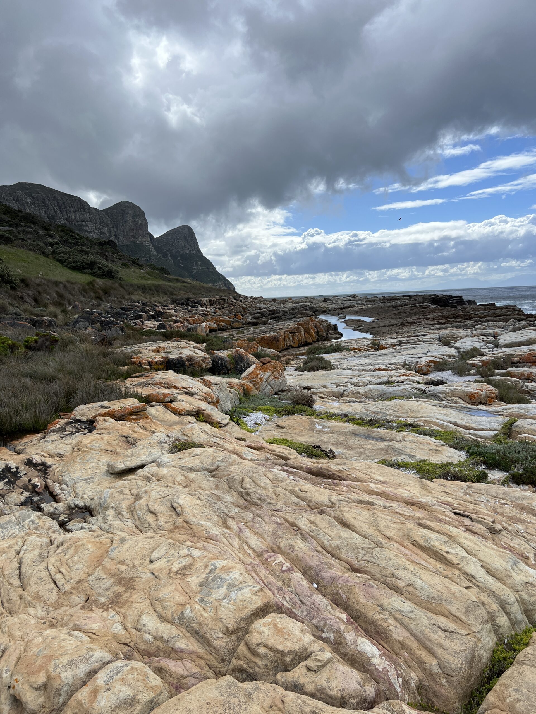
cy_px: 357
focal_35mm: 26
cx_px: 268
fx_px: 537
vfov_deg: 67.3
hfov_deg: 53.1
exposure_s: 1/5319
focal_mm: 5.7
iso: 50
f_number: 1.5
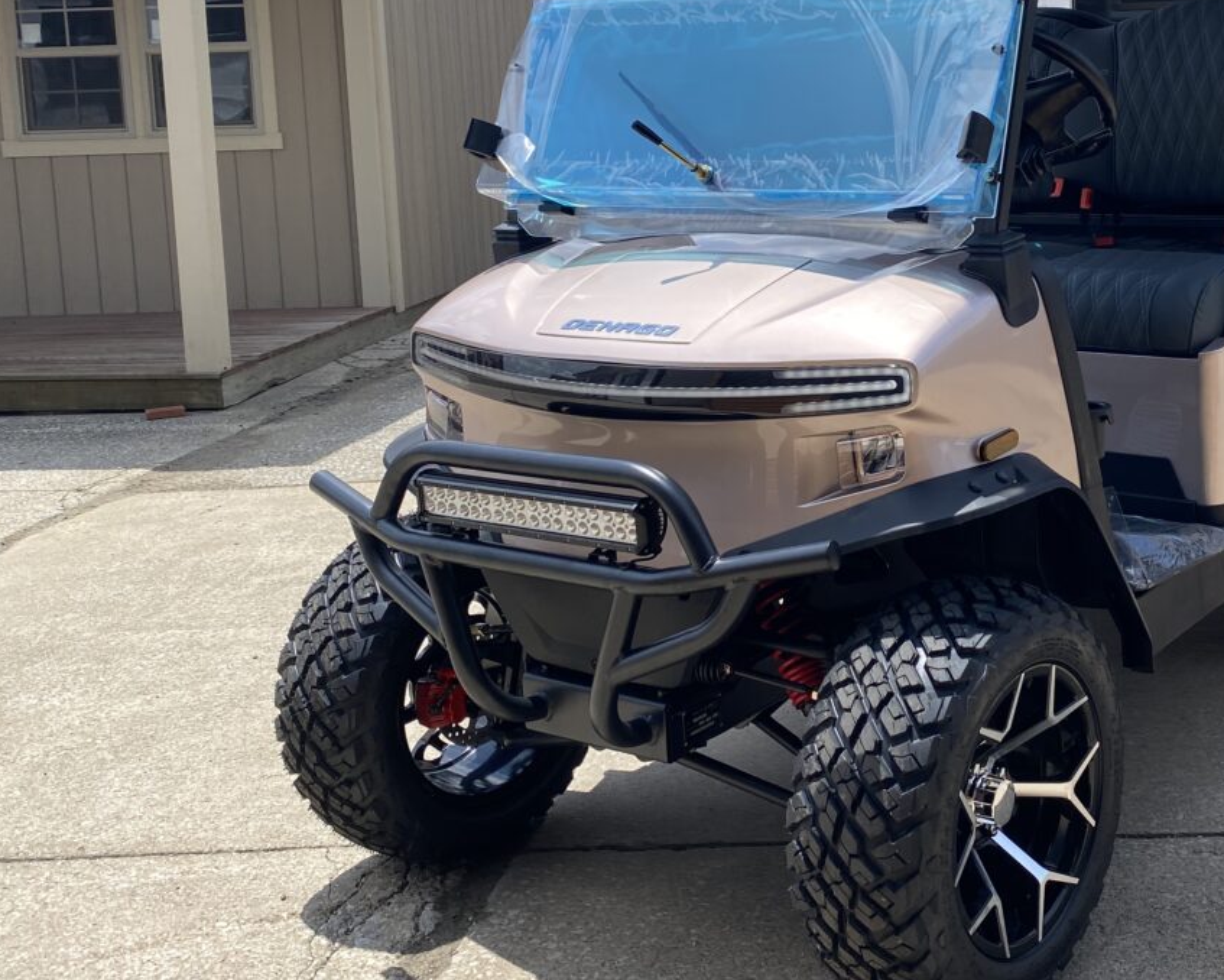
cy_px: 311
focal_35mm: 46
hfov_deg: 38.9
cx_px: 964
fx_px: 1667
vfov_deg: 32.4
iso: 32
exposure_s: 1/2315
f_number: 1.8
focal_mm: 4.25
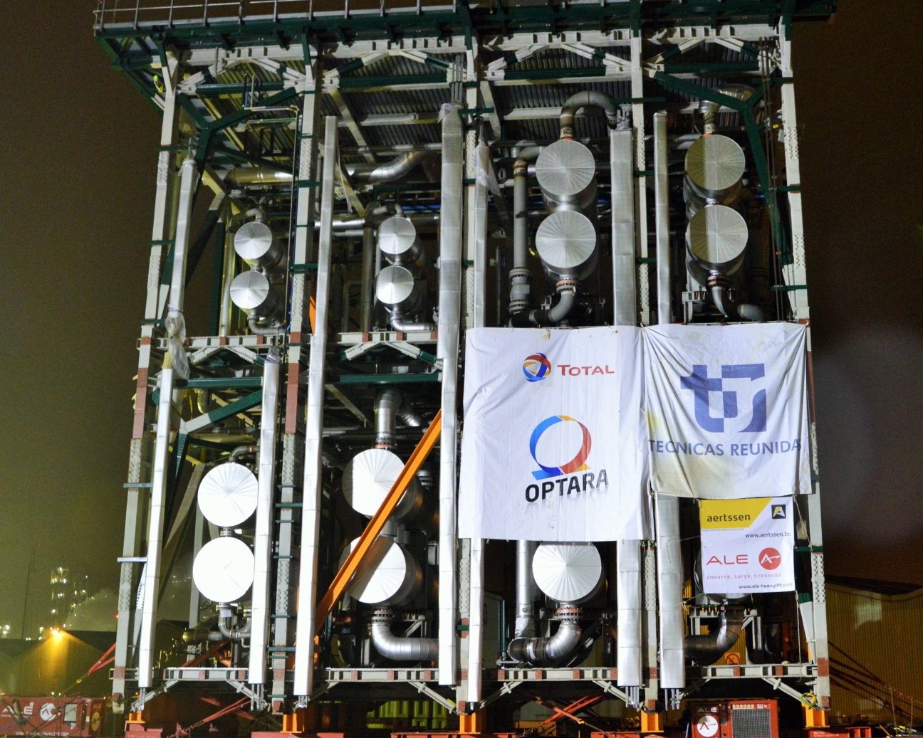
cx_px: 572
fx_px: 1093
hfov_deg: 45.4
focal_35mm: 40
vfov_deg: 37.3
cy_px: 355
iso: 1100
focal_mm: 18
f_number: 3.5
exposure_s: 1/15
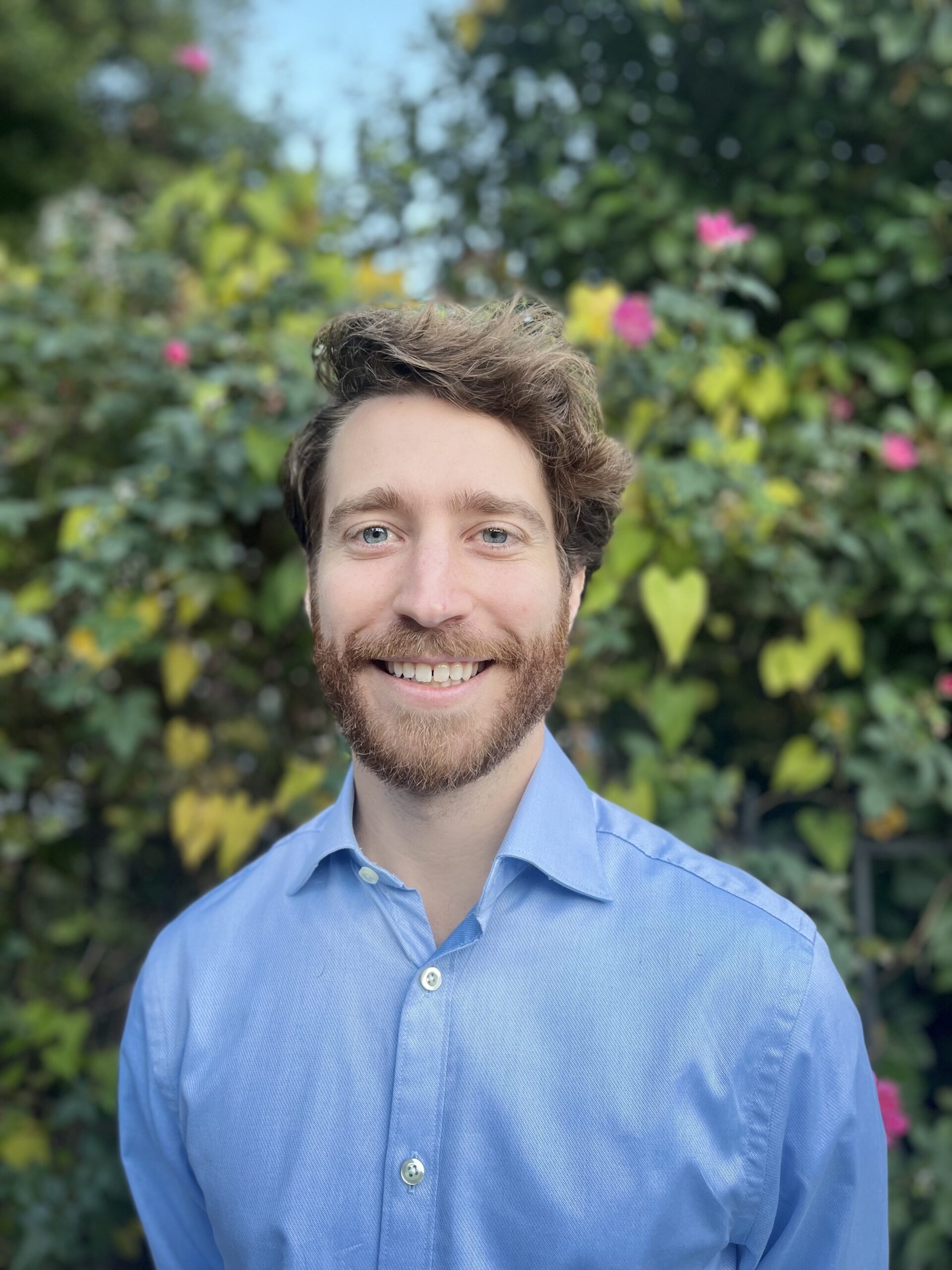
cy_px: 635
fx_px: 953
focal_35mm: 26
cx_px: 476
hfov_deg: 53.1
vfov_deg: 67.3
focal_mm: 5.1
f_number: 1.6
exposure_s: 1/122
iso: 80
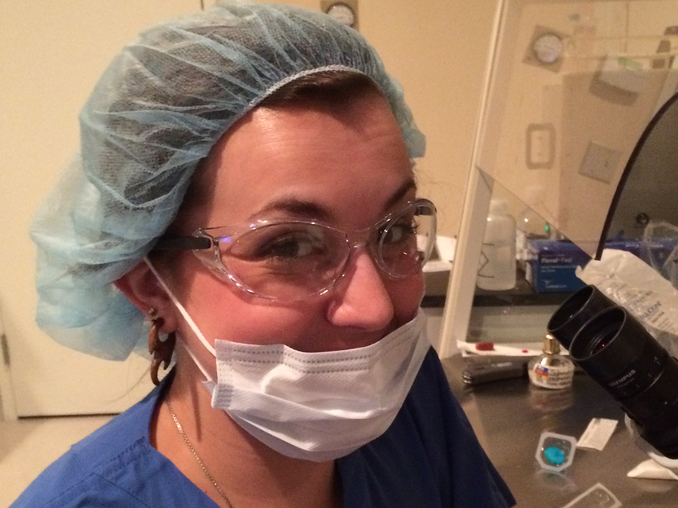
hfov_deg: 43.7
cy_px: 334
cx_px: 386
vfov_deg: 33.3
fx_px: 842
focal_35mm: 43
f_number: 2.2
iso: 500
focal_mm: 4.15
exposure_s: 1/15
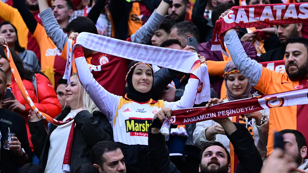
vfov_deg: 5.3
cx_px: 148
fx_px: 1887
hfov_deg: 9.3
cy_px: 38
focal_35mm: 231
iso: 1600
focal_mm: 110
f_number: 2.8
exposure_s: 1/1250
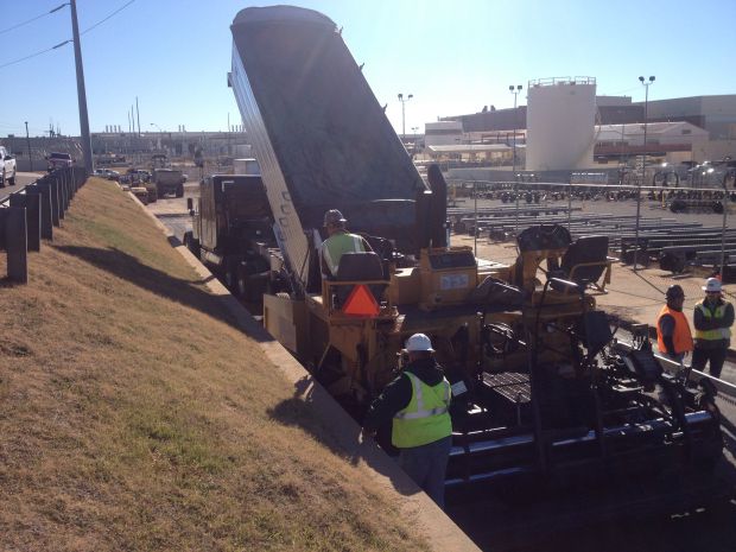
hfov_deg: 52.6
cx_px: 368
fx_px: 744
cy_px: 276
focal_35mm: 35
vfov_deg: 40.7
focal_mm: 4.28
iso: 50
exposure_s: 1/1783
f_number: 2.4
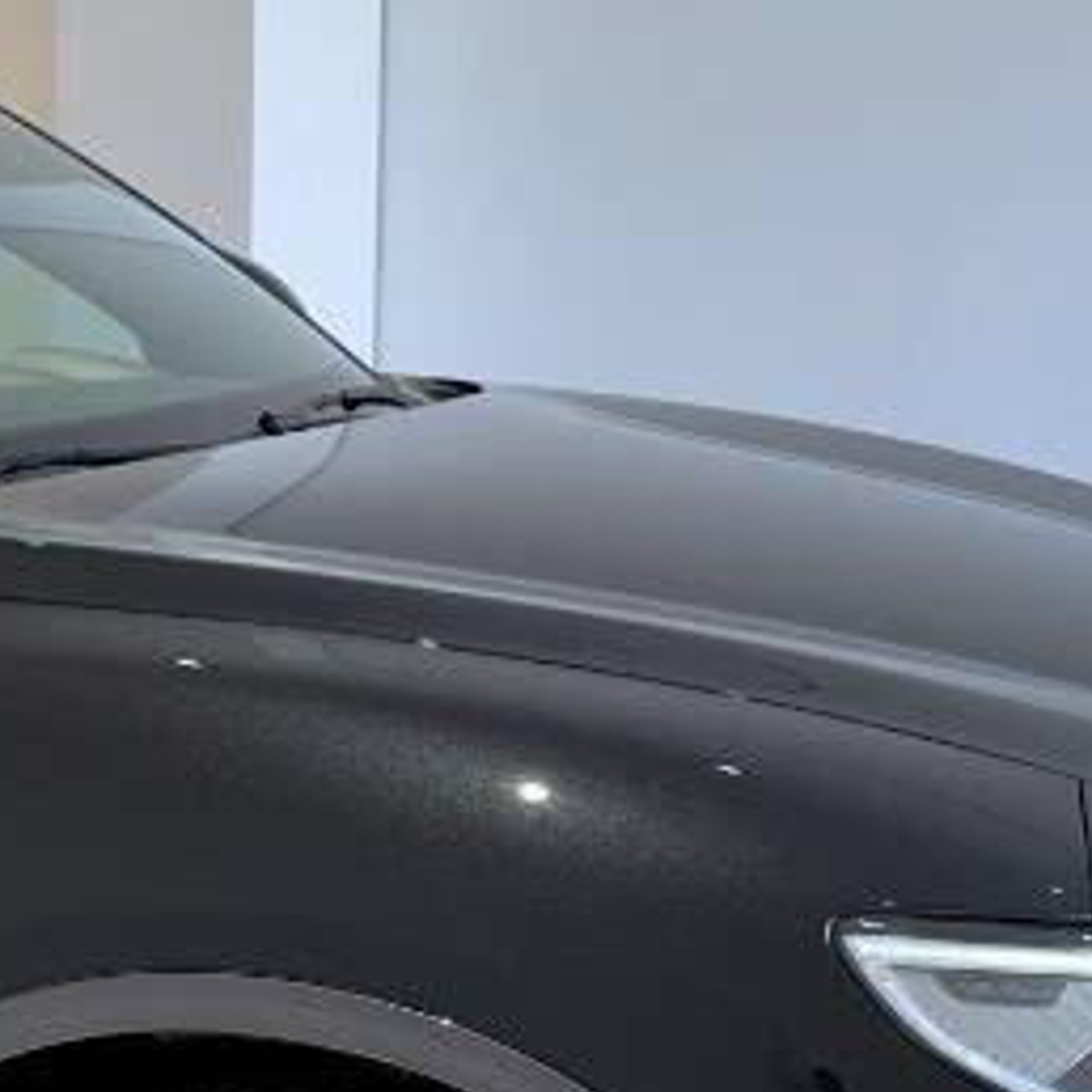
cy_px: 914
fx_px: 3391
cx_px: -163
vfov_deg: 18.1
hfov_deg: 17.6
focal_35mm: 95
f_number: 1.6
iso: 50
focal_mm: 5.96
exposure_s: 1/100
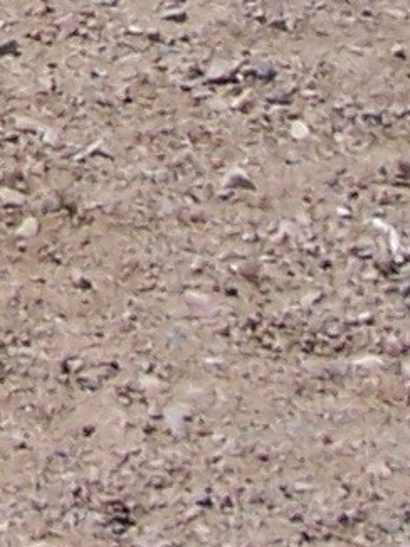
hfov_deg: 5.9
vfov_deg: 7.5
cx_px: -581
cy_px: -875
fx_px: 3803
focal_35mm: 241
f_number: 5.6
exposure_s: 1/1000
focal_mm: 5.6
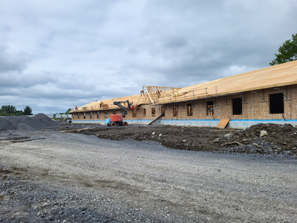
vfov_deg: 53.1
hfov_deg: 67.3
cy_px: 112
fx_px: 223
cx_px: 148
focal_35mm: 26
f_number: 1.8
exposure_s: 1/4432
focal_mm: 5.4
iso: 40
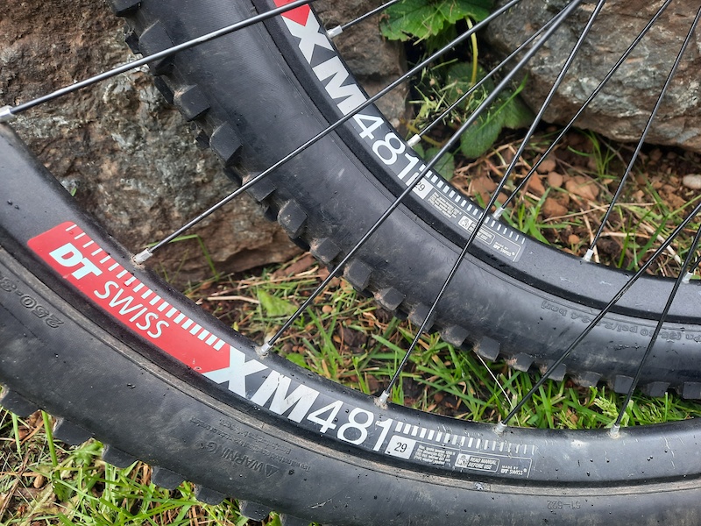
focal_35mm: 25
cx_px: 350
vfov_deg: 54.9
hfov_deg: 69.4
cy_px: 263
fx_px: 506
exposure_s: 1/60
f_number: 2
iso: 64
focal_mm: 4.6
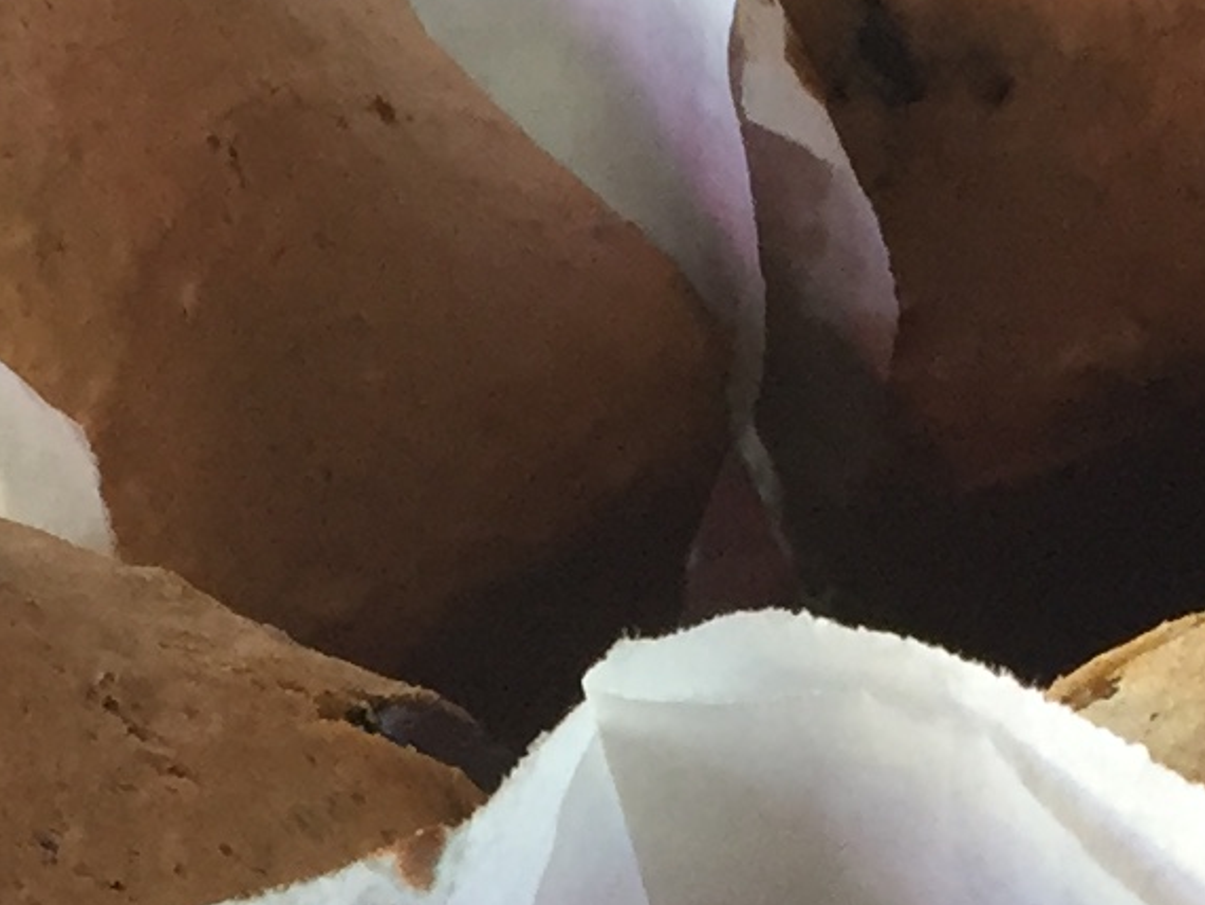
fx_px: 5781
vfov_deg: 8.8
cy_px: 1271
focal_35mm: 166
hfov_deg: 11.9
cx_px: 793
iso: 32
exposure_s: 1/30
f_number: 2.2
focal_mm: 4.15
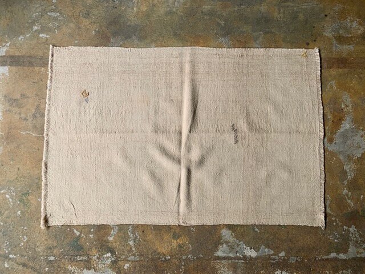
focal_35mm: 26
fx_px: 274
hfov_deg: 67.3
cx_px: 182
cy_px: 137
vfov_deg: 53.1
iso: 200
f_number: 1.8
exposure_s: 1/60
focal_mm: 4.25
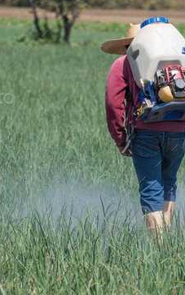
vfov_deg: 4.0
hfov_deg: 2.5
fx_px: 4201
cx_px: 98
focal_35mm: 521
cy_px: 136
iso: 160
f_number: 6.3
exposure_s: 1/640
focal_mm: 210
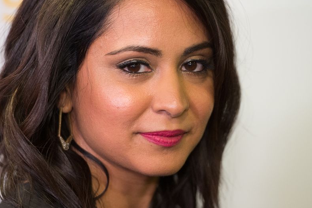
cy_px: 89
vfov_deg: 4.6
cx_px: 161
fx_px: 2582
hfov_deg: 6.9
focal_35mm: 298
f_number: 2.8
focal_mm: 195
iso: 2000
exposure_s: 1/125
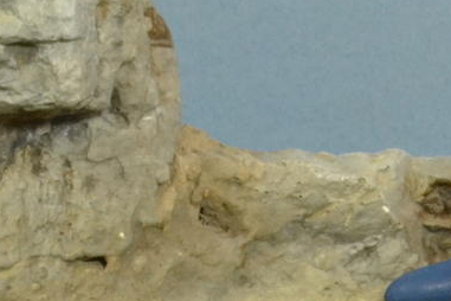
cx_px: 514
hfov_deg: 7.9
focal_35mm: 260
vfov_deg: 5.3
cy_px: 308
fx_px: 3252
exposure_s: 1/6
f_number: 29
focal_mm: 55
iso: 3200
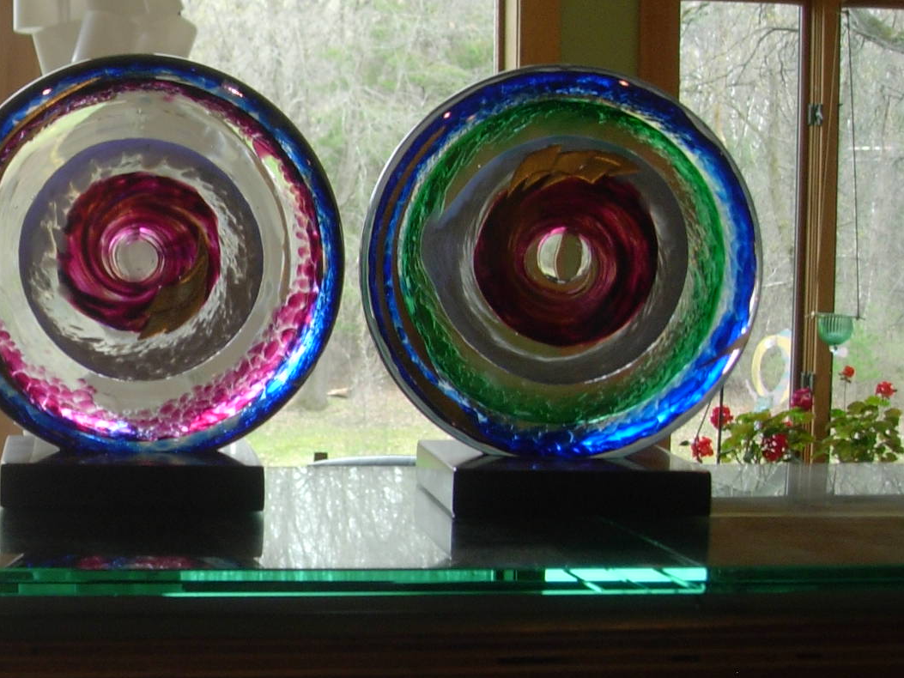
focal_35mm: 82
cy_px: 415
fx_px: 2142
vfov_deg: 18.0
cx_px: -29
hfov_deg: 22.8
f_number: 2.8
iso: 79
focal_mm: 7.8
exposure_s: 1/65.8
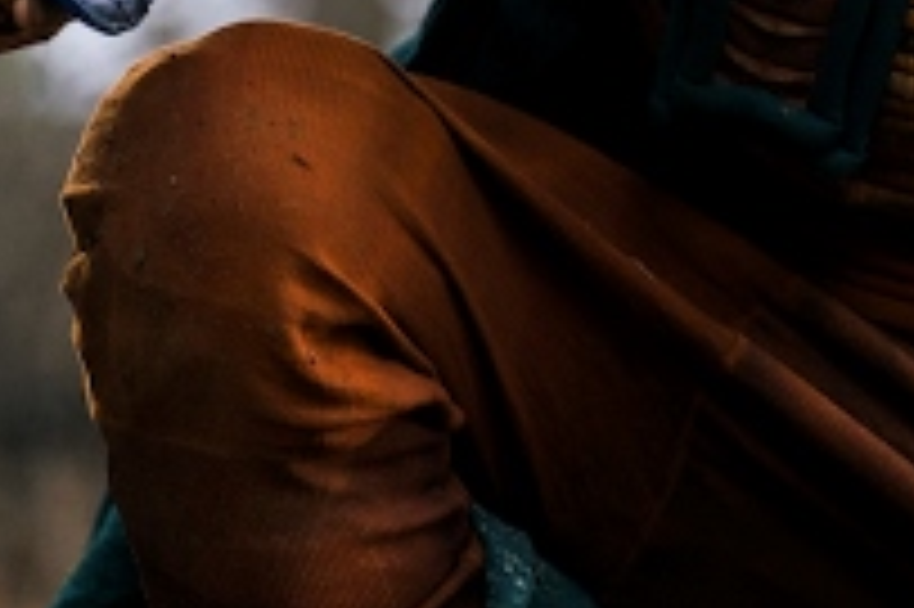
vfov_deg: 2.4
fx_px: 14231
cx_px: 1126
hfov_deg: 3.7
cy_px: -61
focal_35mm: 561
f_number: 2.8
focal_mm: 178
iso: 800
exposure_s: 1/250
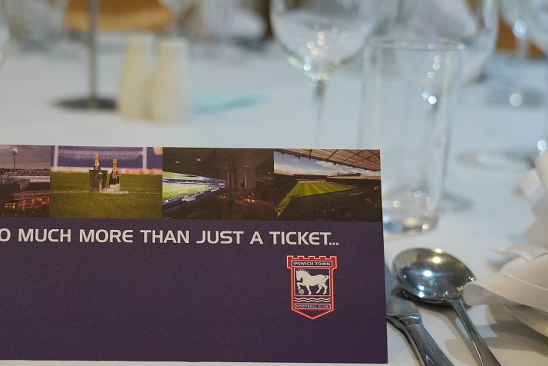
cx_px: 157
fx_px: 898
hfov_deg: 33.4
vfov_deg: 22.9
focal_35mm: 59
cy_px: 225
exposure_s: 1/160
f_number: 4
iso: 2500
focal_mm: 39
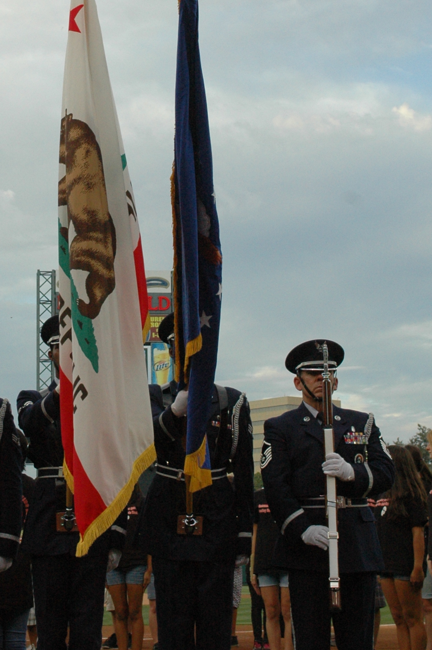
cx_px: 108
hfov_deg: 15.1
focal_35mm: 90
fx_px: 1622
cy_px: 182
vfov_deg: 22.5
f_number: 8
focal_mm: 31
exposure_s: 1/250
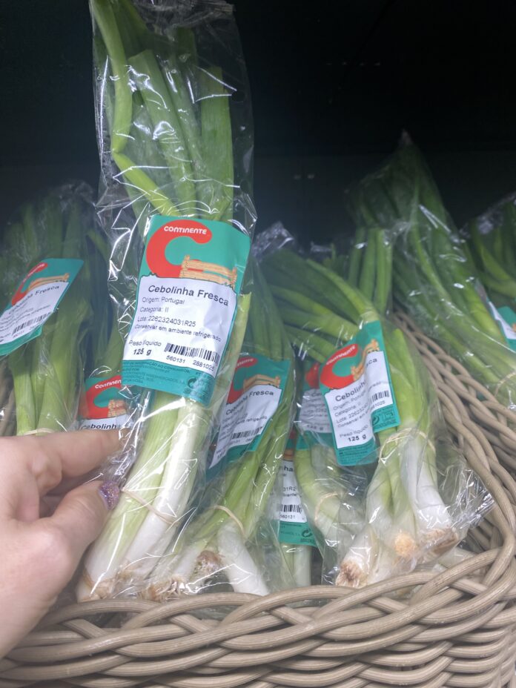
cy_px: 344
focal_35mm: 26
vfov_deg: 67.3
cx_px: 258
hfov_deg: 53.1
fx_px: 517
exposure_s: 1/100
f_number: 1.8
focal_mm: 4.25
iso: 40
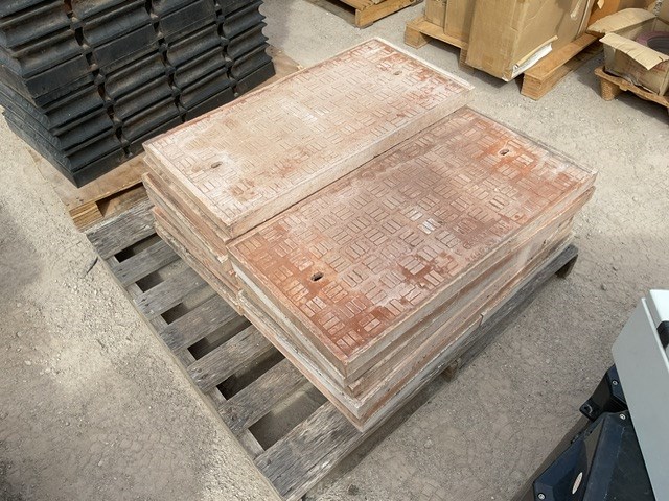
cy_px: 250
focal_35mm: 29
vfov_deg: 48.2
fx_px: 560
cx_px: 334
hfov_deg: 61.7
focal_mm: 3
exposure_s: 1/1342
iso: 16
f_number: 1.8
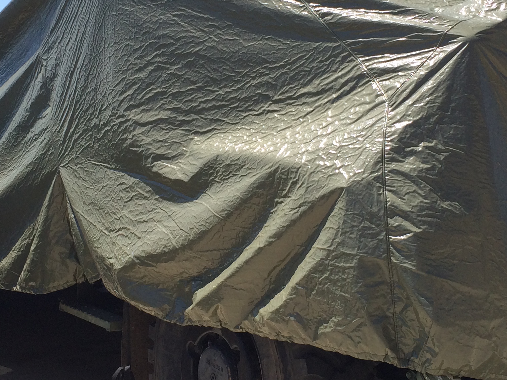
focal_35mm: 62
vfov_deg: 23.6
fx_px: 908
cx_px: 235
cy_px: 144
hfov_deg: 31.2
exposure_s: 1/1709
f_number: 2.2
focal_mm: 4.15
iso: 32
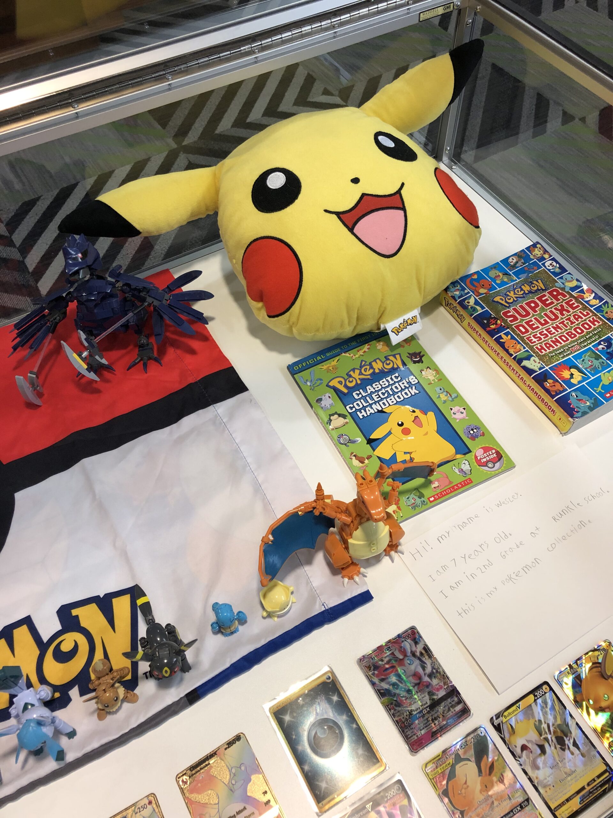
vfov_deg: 63.4
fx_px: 661
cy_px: 409
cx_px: 306
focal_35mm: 28
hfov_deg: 49.7
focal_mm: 3.99
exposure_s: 1/30
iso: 40
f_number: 1.8
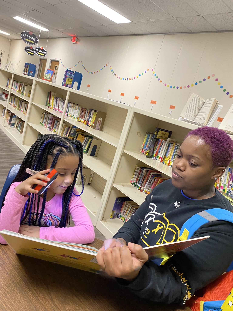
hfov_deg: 53.1
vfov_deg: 67.3
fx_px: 233
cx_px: 116
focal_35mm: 26
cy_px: 156
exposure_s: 1/60
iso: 320
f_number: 1.8
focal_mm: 4.25
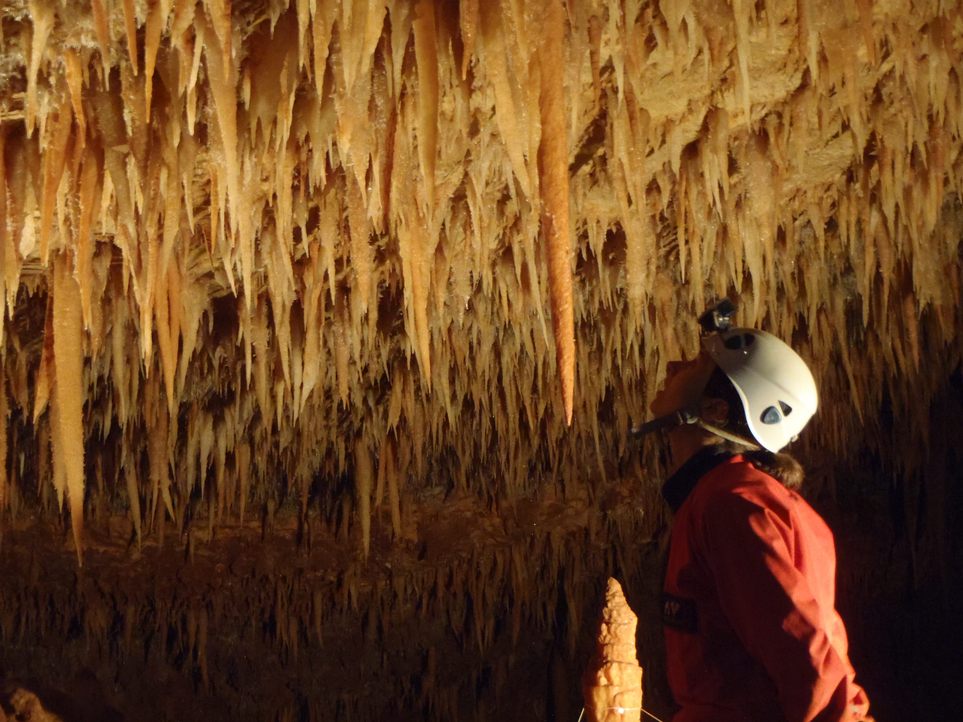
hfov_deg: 41.2
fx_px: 1280
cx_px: 482
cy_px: 361
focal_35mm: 46
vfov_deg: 31.5
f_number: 4.9
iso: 400
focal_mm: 8.25
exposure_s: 1/4
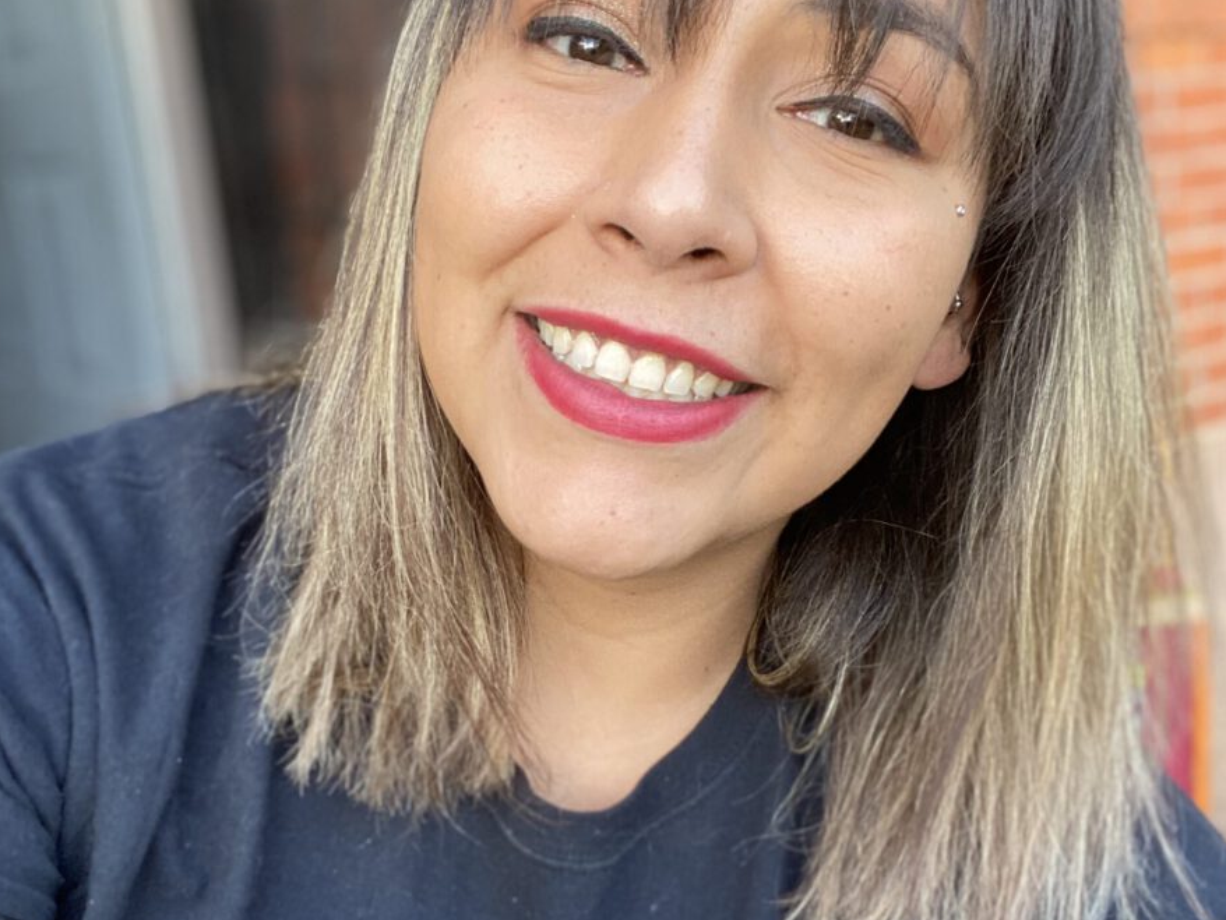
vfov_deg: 35.1
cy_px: 497
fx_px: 1453
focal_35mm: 41
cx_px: 616
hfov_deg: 45.8
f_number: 2.2
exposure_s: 1/112
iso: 100
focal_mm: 2.71
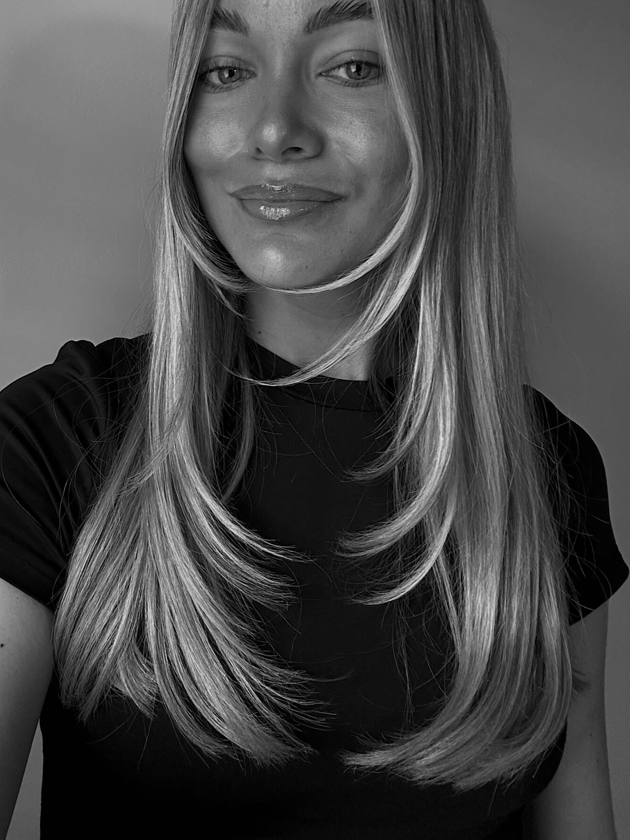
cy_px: 243
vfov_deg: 53.6
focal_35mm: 33
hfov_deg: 42.6
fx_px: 801
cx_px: 231
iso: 125
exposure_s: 1/60
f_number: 1.9
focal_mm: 2.69
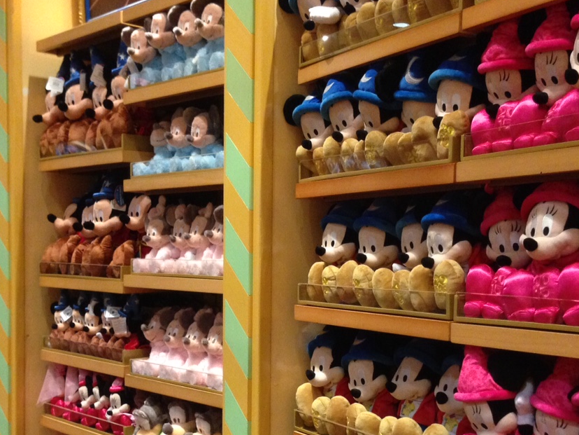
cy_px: 305
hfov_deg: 37.4
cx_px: 252
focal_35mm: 51
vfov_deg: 28.3
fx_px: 853
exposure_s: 1/20
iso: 320
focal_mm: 4.12
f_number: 2.4
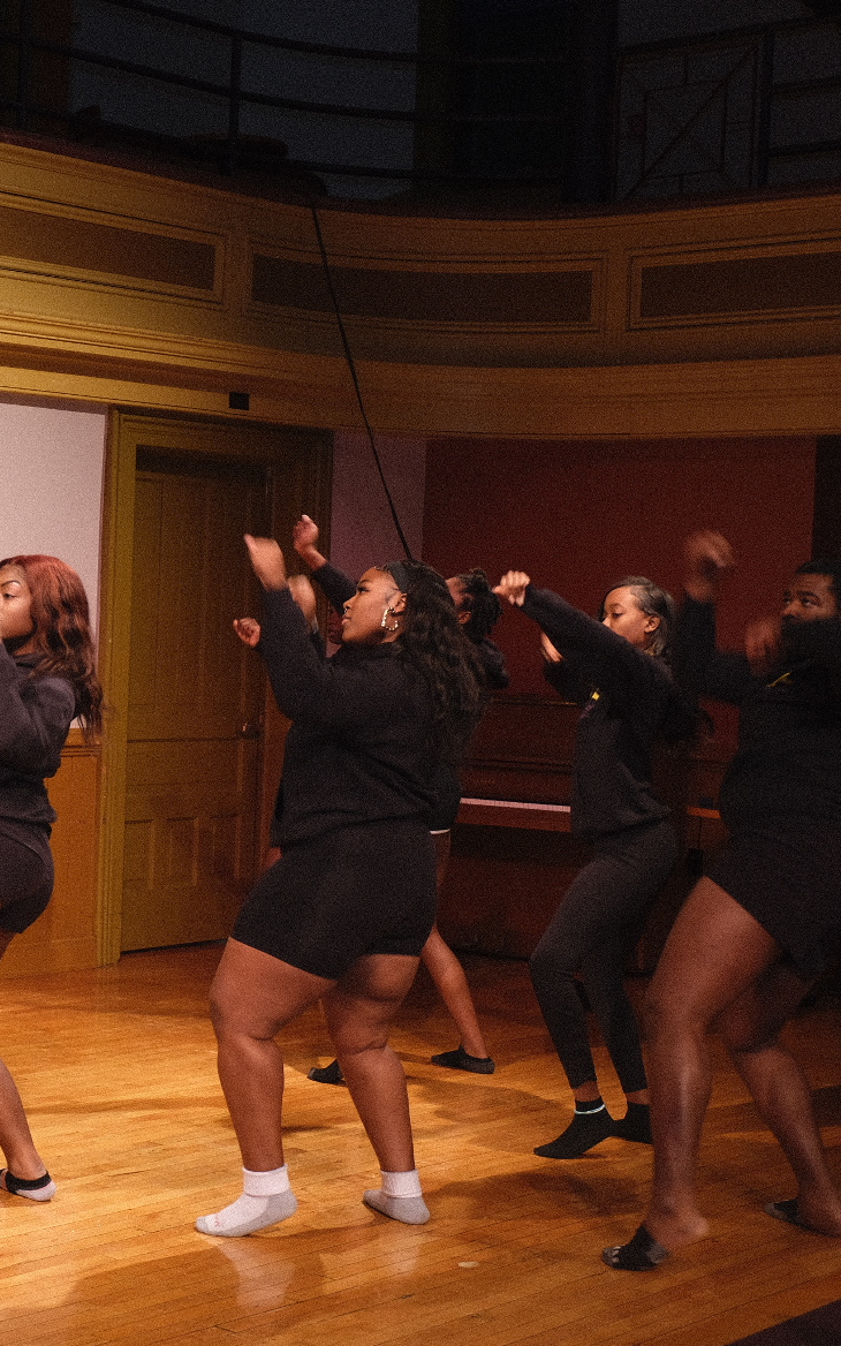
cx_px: 70
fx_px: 2274
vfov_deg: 33.0
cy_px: 678
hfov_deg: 20.5
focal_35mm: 62
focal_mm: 26.9
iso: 500
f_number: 4.5
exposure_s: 1/56
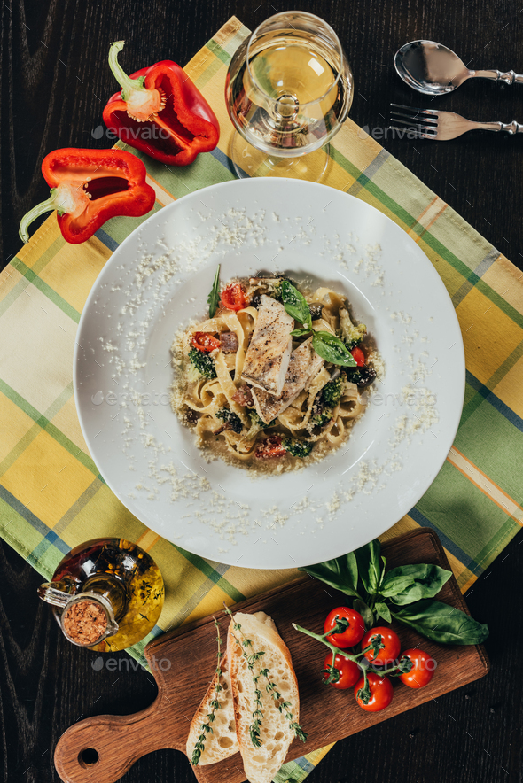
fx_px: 1089
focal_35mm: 50
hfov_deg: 27.0
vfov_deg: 39.6
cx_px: 262
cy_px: 392
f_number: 9
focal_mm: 50
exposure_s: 1/160
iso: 250
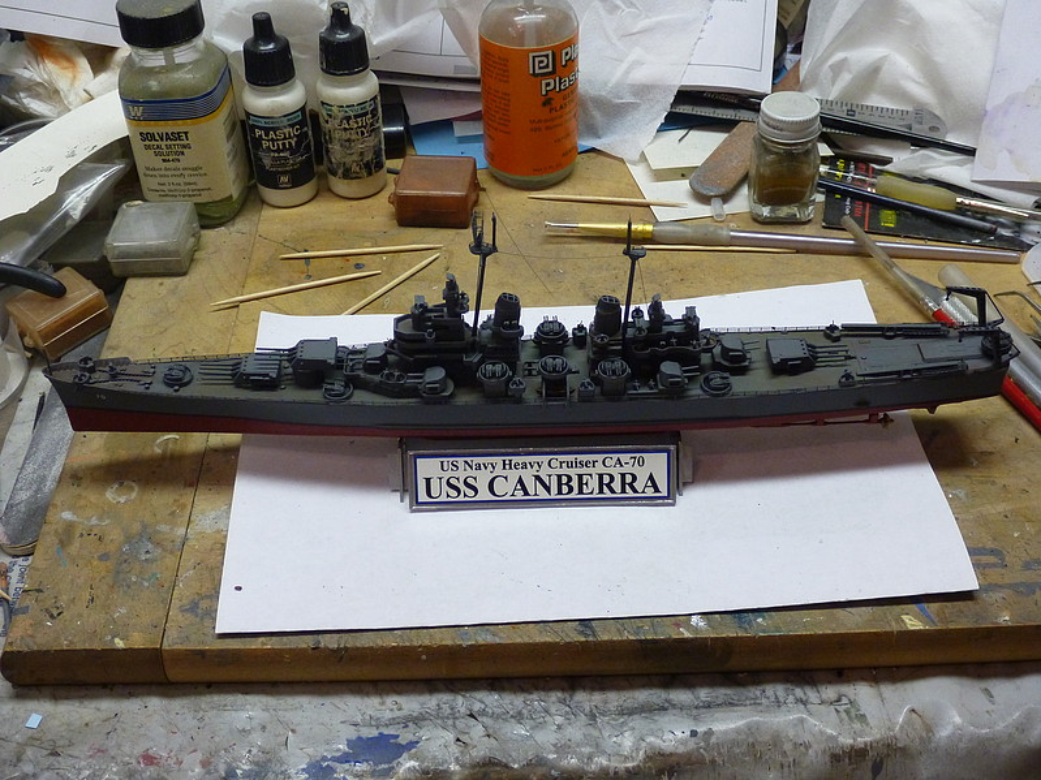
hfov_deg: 43.0
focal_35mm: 44
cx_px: 520
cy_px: 390
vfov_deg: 32.9
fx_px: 1323
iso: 400
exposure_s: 1/30
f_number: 4.3
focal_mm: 7.8
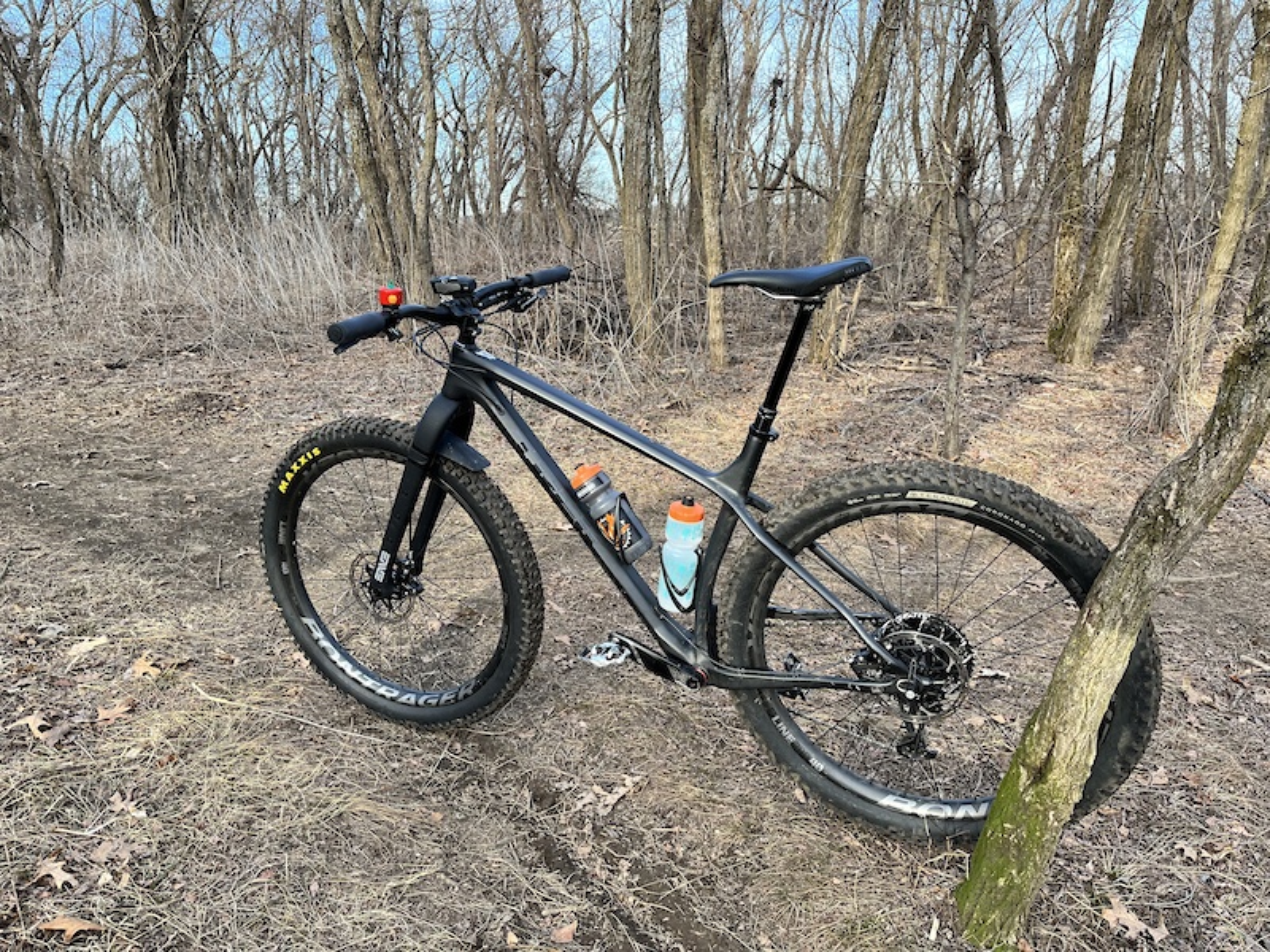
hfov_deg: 67.3
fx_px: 954
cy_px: 476
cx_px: 635
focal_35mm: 26
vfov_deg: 53.1
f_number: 1.6
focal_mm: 5.1
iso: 50
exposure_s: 1/304
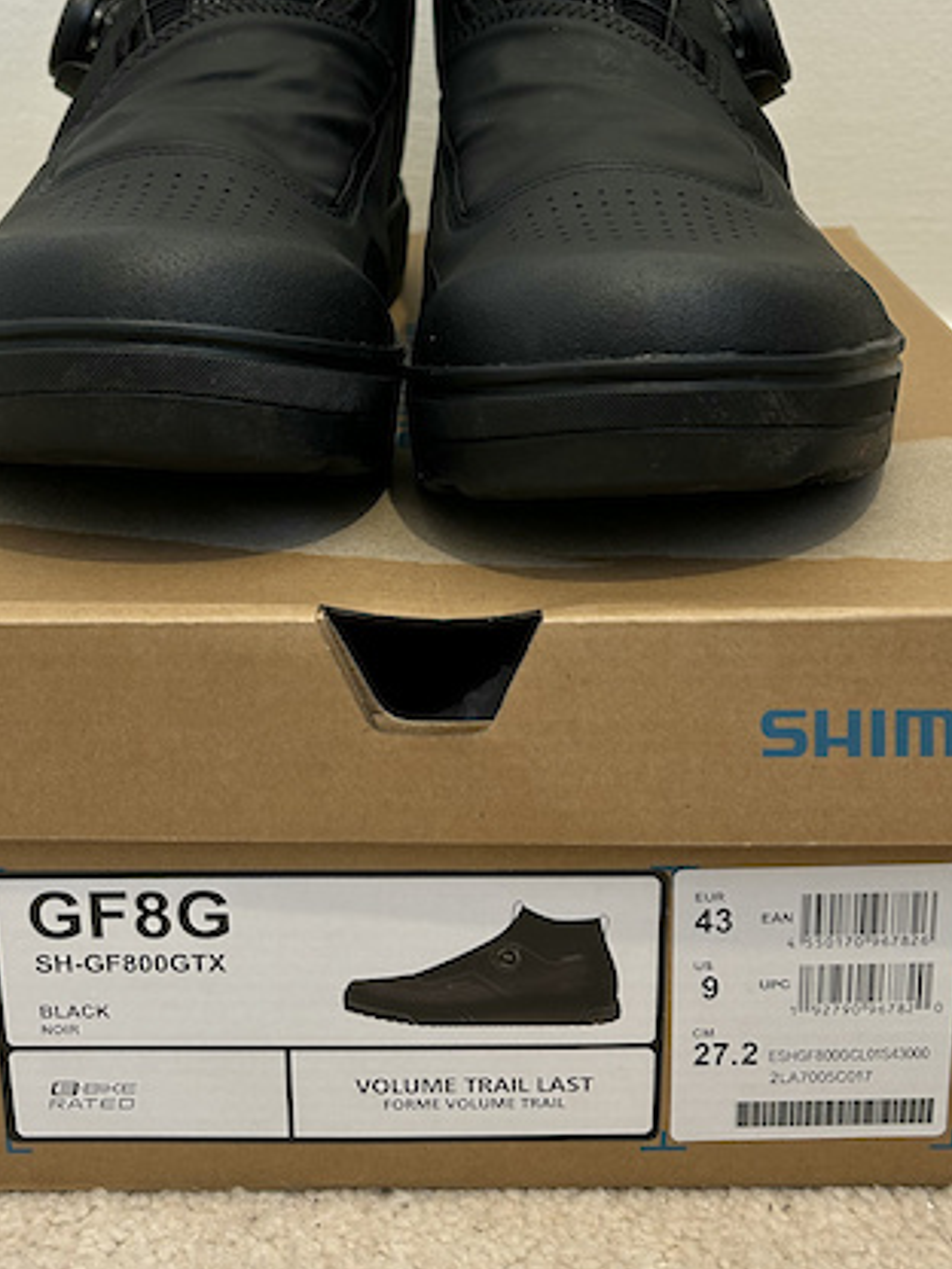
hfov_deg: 29.1
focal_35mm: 50
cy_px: 390
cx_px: 464
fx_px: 1833
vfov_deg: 37.6
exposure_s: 1/50
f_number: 1.5
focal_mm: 5.7
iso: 100
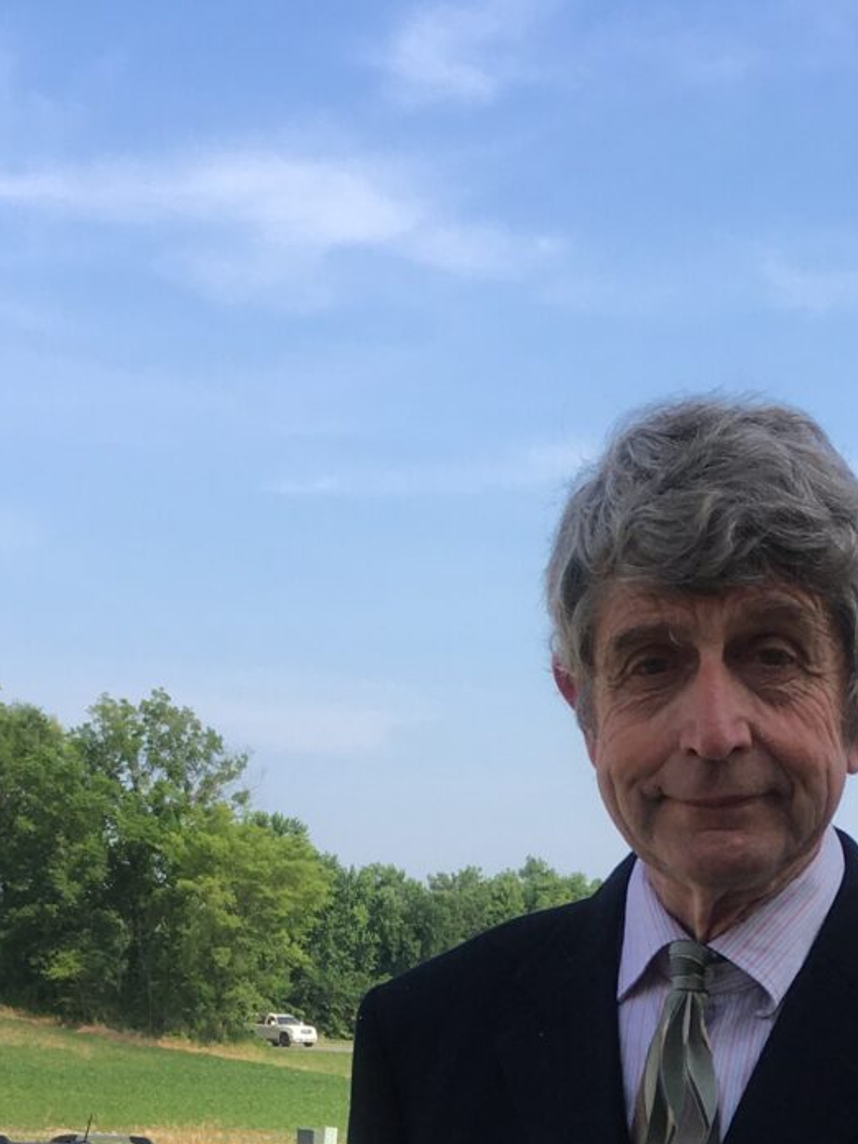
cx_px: 722
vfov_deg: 21.7
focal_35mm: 80
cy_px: 1547
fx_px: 2644
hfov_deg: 18.2
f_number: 2.2
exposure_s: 1/769
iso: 25
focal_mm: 4.15
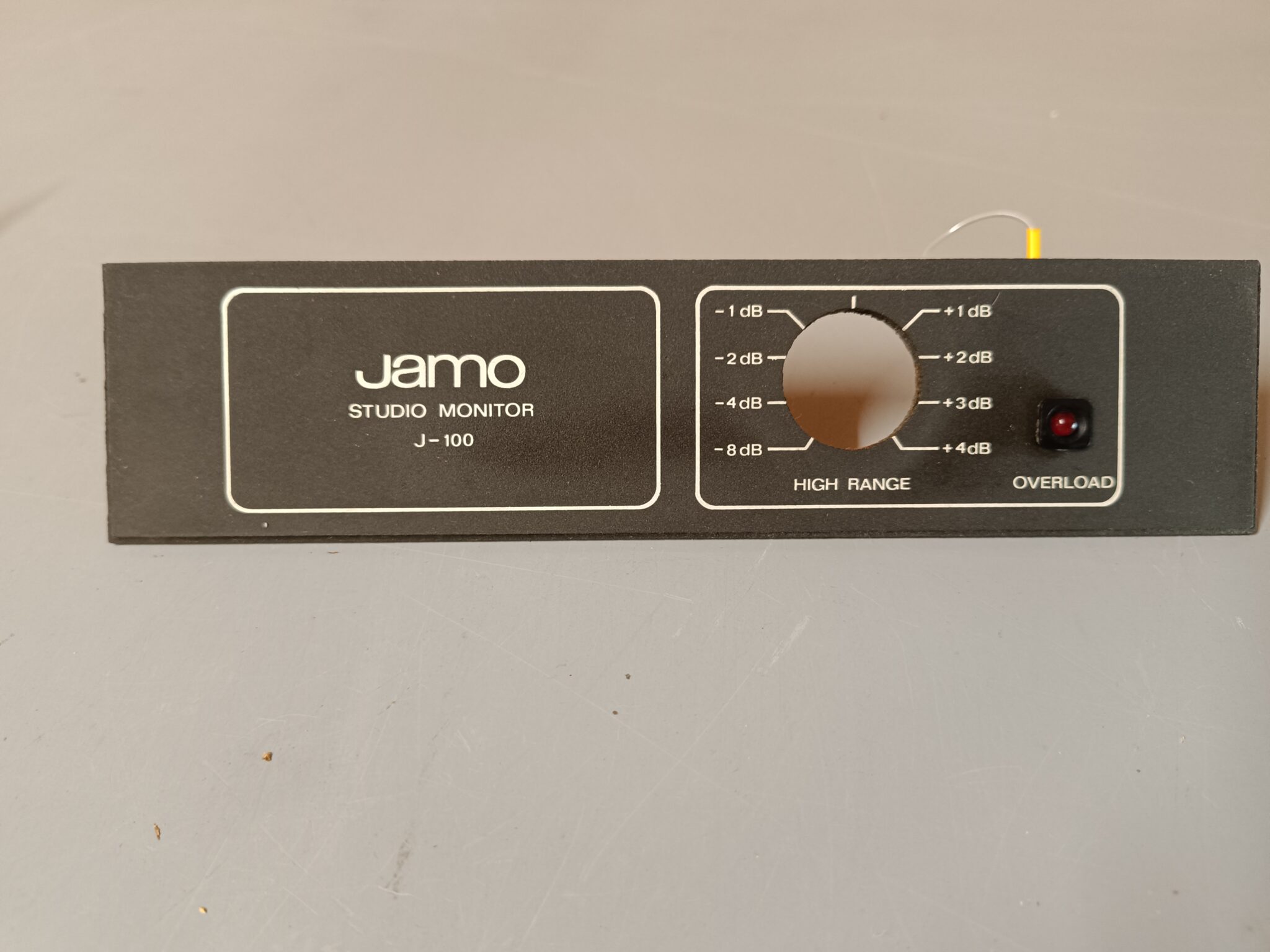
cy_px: 476
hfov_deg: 71.6
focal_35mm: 24
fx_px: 881
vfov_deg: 56.8
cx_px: 635
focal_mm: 5.59
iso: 916
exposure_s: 1/25
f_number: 1.88
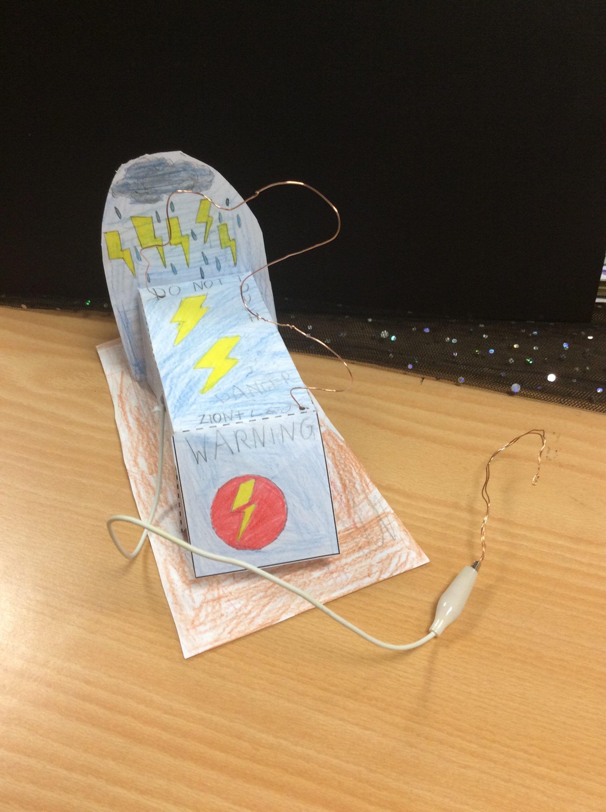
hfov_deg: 44.1
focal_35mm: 32
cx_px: 303
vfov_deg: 56.9
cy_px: 406
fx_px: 749
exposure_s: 1/25
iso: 80
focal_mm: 3.3
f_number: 2.4
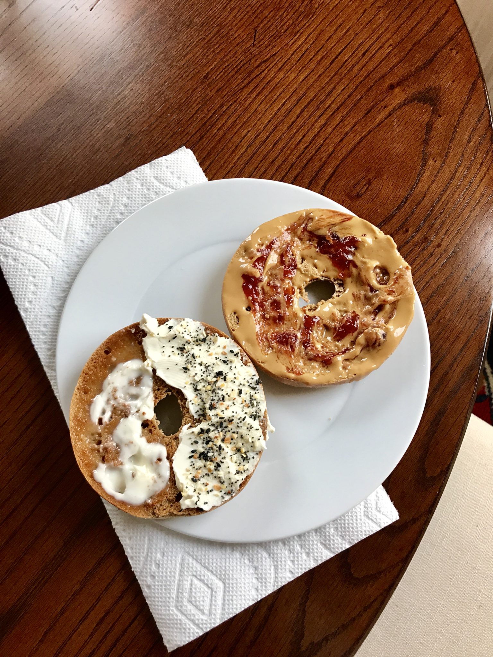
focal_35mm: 28
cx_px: 246
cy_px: 328
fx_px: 532
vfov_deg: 63.4
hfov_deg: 49.7
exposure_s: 1/30
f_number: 1.8
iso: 20
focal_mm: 3.99
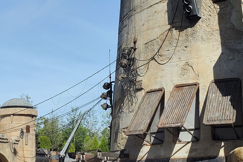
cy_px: 90
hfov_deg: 25.1
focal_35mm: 79
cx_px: 38
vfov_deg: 17.3
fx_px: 533
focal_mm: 4.3
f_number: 2.4
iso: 50
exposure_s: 1/1601
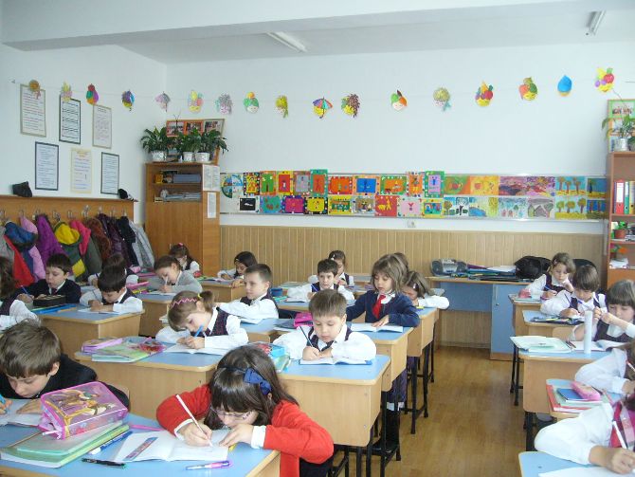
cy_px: 238
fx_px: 642
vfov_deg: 40.7
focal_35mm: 35
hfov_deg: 52.6
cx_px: 318
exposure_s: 1/60
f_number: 2.8
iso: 300
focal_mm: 5.8
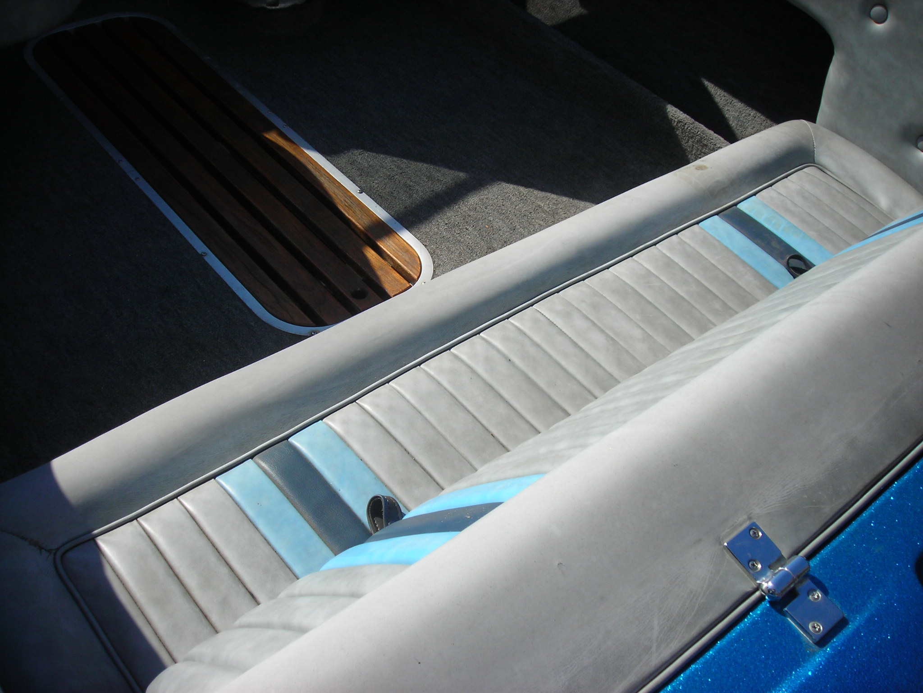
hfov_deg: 49.0
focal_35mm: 38
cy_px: 346
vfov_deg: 37.7
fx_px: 1013
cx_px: 462
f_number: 6.4
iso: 50
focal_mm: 6.3
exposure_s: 1/195
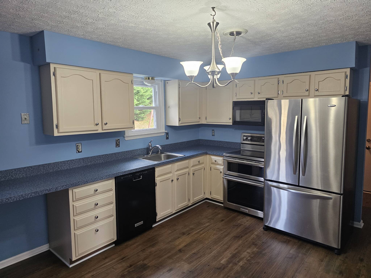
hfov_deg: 73.9
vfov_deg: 58.9
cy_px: 139
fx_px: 247
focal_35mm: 23
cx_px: 186
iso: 320
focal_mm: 6.3
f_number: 1.7
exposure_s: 1/120
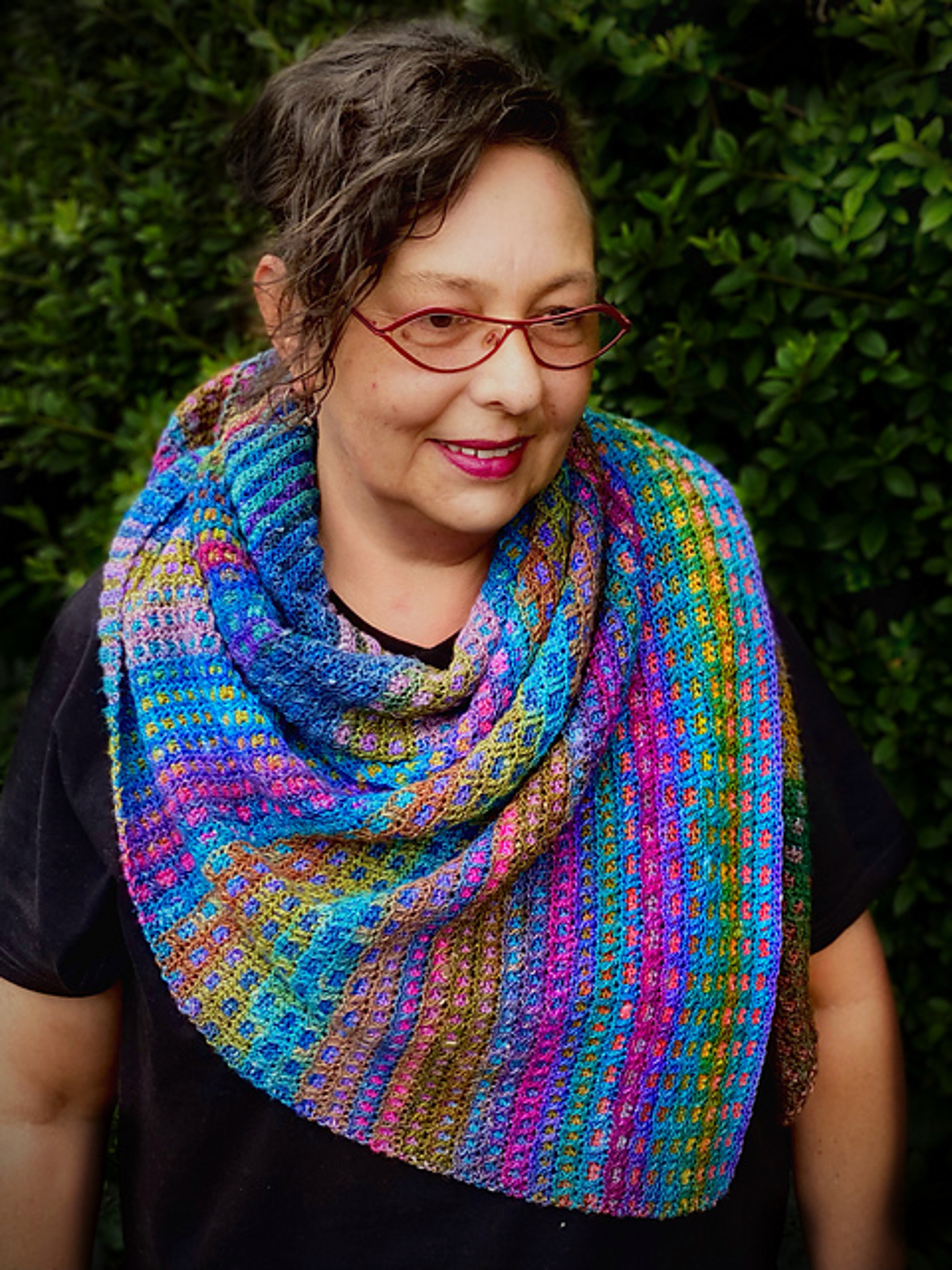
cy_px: 635
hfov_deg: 28.0
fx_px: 1907
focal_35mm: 52
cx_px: 476
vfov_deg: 36.8
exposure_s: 1/122
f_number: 2
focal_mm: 6
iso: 64
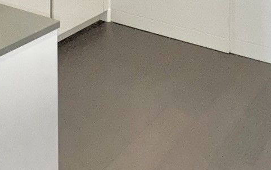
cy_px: -144
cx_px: 91
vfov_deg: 16.8
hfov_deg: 32.2
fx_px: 466
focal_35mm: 63
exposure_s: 1/100
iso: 100
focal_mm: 2.22
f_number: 2.2
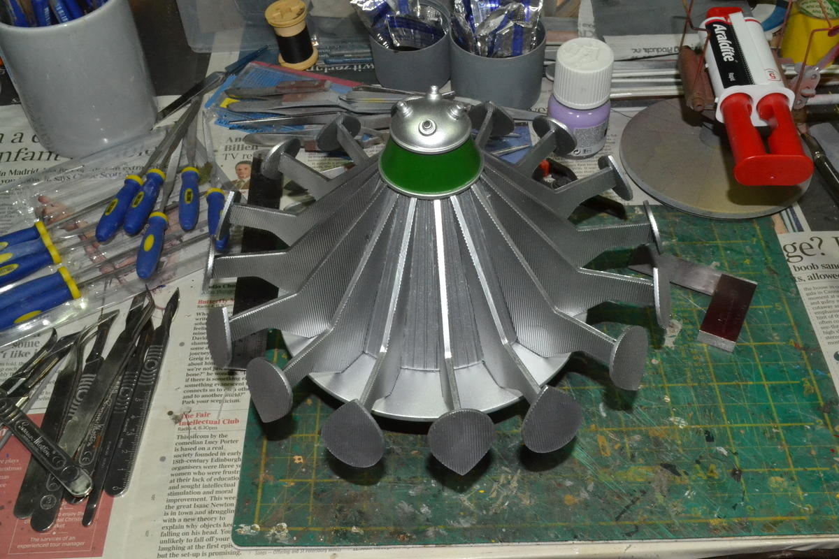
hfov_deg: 49.6
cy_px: 280
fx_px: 909
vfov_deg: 34.2
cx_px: 420
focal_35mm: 39
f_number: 22
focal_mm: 26
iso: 3200
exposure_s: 1/60
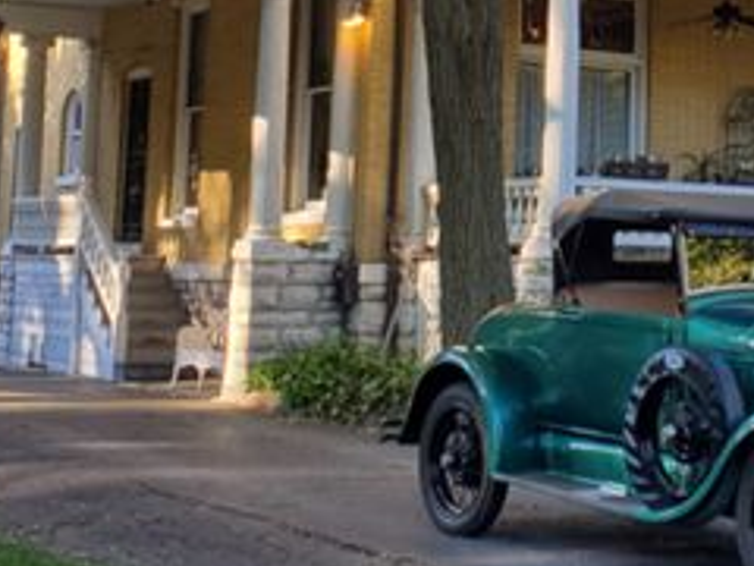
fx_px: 1699
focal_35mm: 78
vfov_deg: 18.5
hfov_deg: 24.0
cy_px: 16
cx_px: 738
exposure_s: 1/232
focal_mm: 4.3
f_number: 2.4
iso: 50
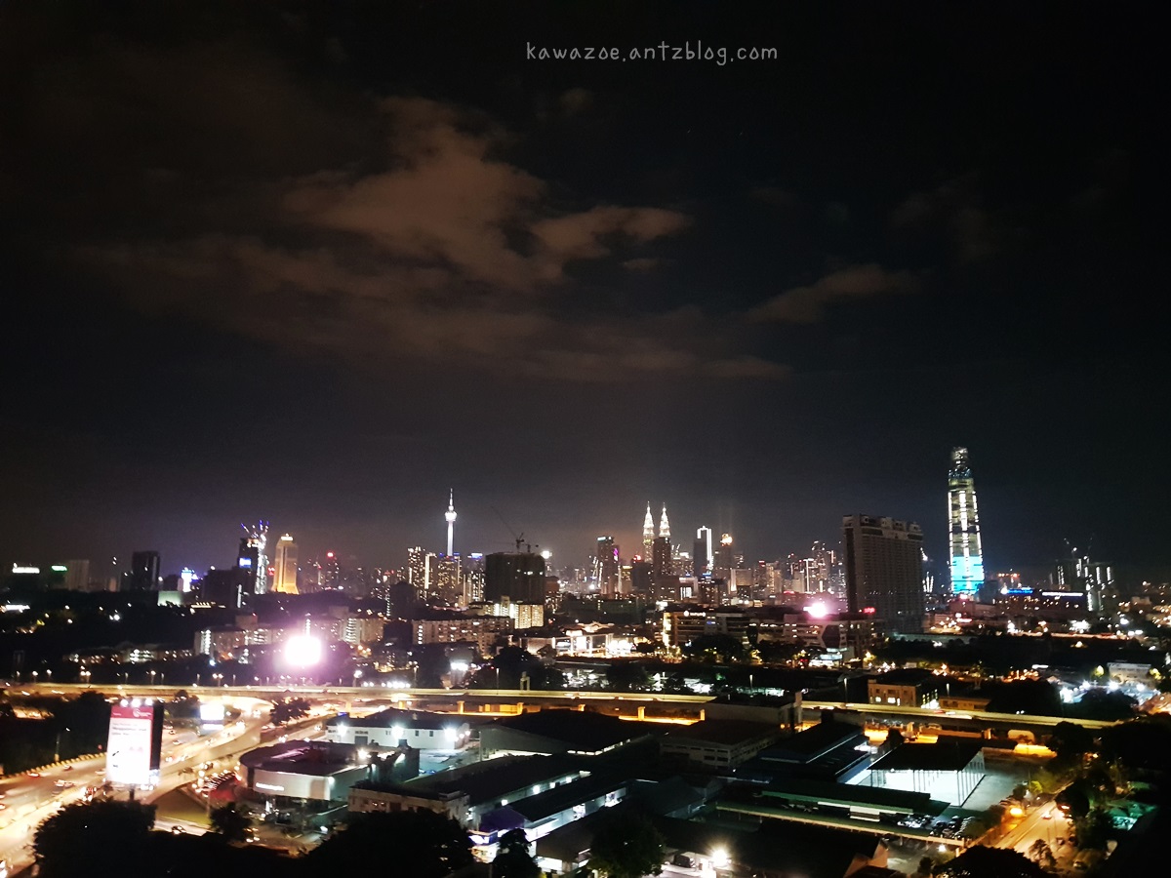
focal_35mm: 26
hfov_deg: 67.3
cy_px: 439
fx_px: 880
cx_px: 586
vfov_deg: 53.1
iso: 1000
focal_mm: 4.2
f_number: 1.7
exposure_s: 1/10
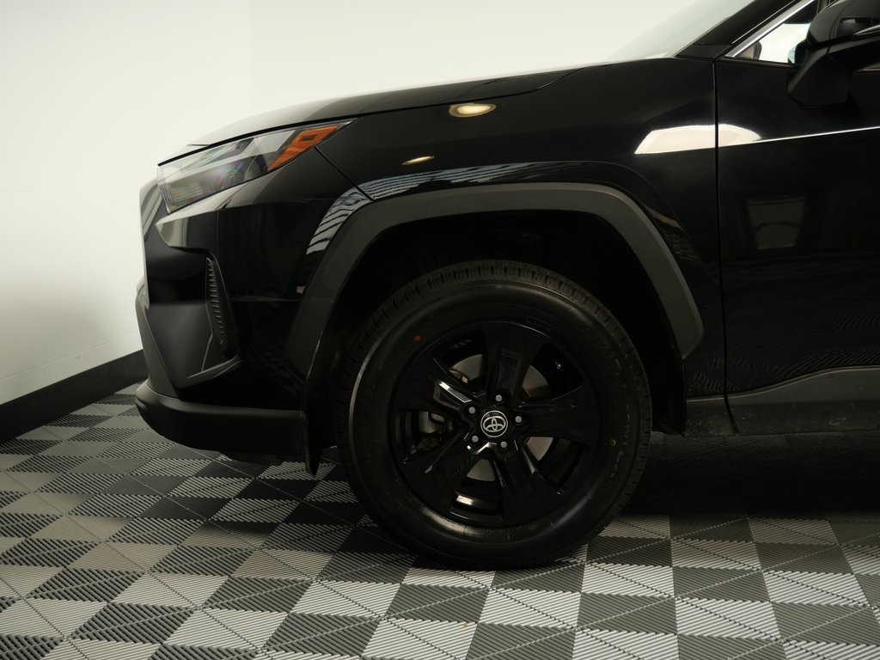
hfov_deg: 42.9
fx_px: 1119
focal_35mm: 44
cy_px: 330
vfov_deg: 32.9
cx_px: 440
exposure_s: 1/250
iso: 200
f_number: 4.2
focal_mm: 22
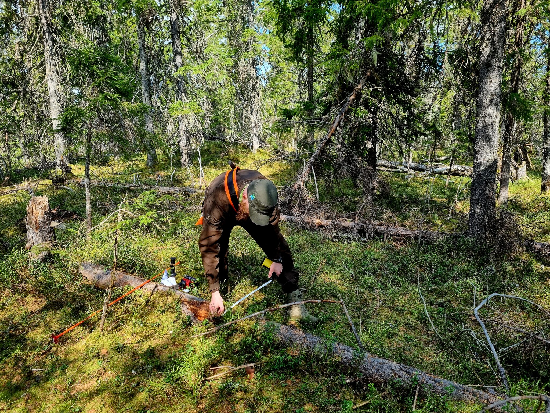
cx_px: 275
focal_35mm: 26
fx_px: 413
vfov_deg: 53.1
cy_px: 206
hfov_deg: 67.3
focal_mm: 5.4
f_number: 1.8
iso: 50
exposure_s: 1/476
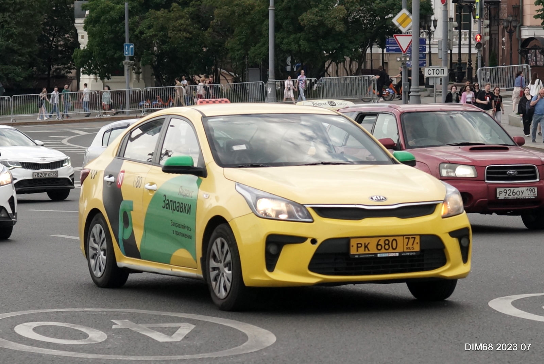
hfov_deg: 39.6
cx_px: 272
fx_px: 756
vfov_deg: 27.0
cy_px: 182
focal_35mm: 50
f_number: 5
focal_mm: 50
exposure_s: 1/1000
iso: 500
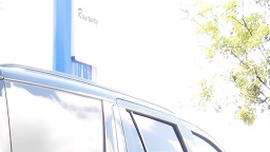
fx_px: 1661
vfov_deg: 5.2
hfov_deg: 9.2
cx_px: -11
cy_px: 280
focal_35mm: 232
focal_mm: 12.14
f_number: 4.4
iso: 125
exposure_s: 1/80
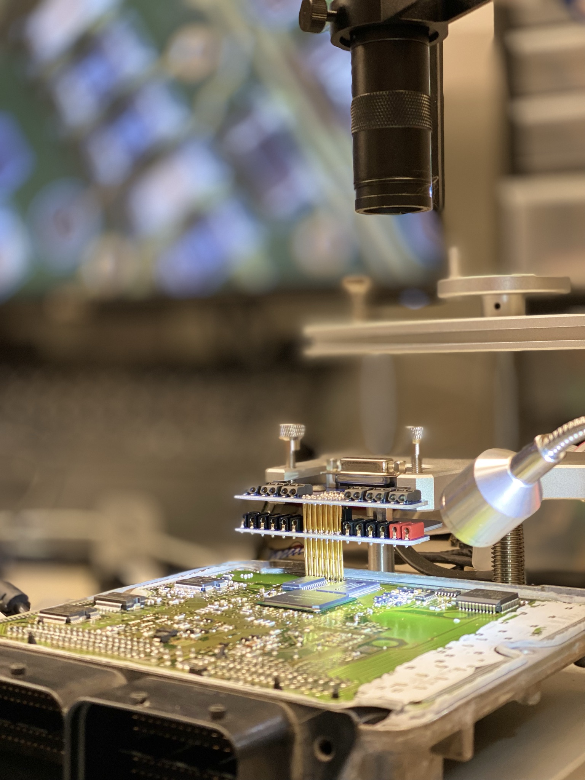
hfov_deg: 28.0
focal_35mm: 52
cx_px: 292
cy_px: 390
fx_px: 1172
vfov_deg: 36.8
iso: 160
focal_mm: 6
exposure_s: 1/100
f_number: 2
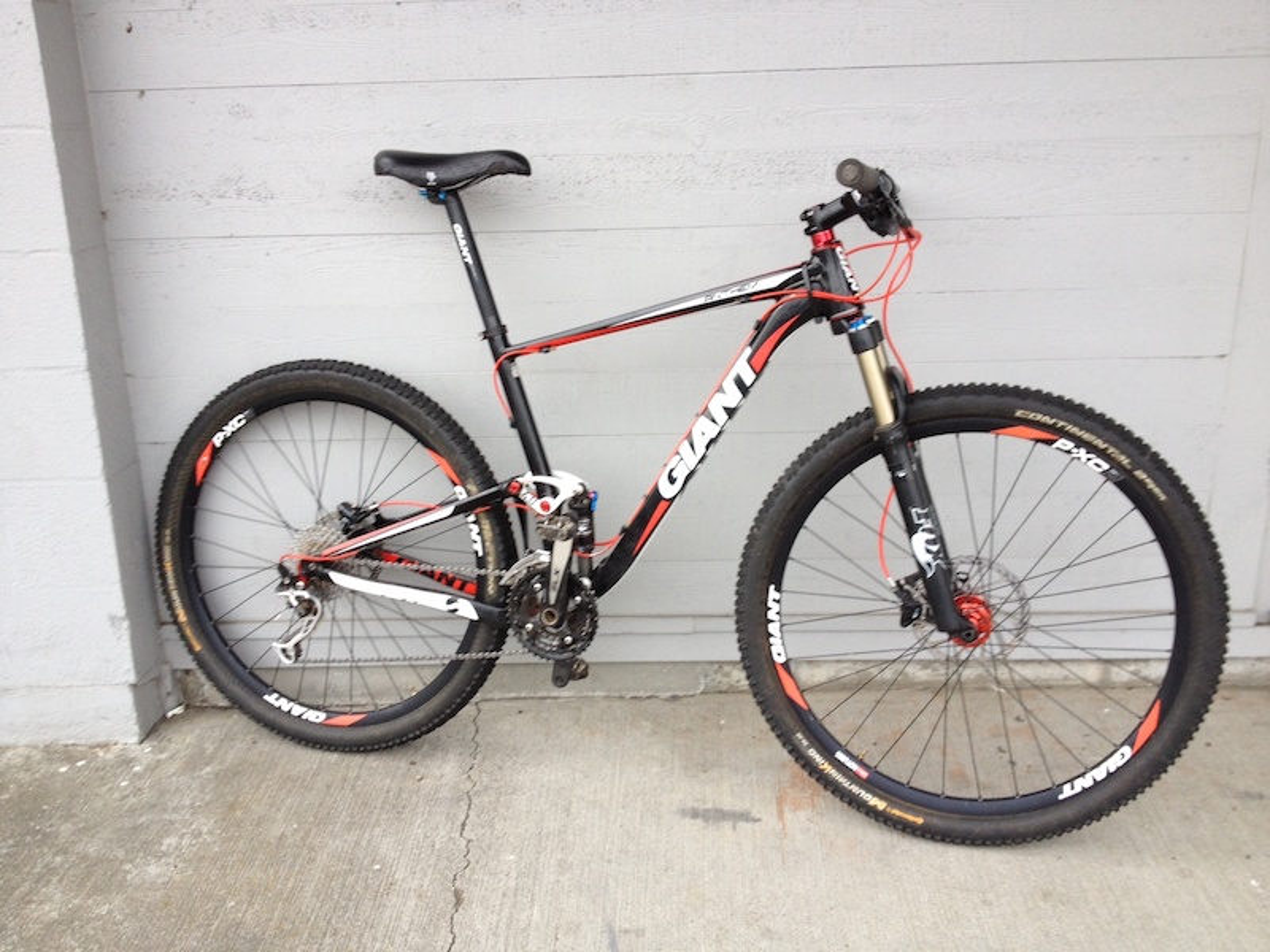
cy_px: 476
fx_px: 1284
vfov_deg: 40.7
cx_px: 635
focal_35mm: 35
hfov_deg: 52.6
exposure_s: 1/120
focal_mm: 4.28
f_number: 2.4
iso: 80
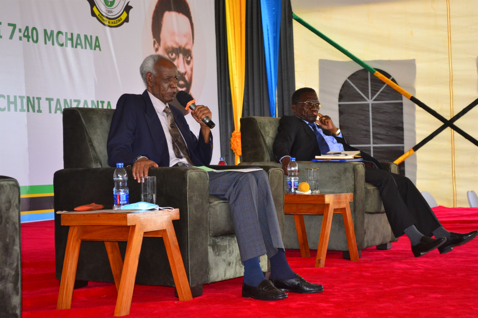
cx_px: 239
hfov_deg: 24.6
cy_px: 159
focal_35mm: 82
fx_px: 1095
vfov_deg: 16.5
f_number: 6.3
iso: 800
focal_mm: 55
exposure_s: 1/160
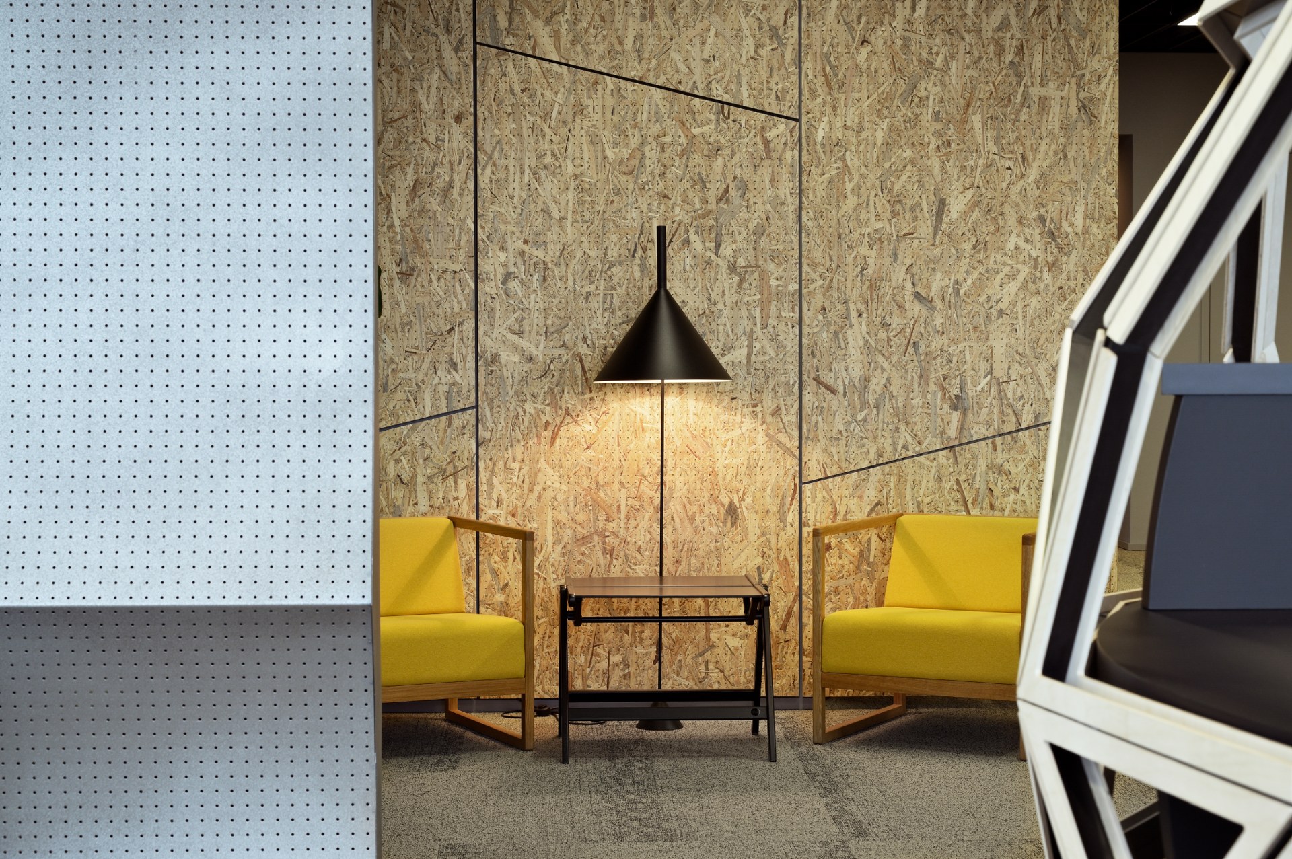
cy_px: 430
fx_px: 2223
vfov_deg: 21.9
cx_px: 646
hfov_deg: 32.4
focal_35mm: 62
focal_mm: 62
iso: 100
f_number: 10
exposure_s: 1/10
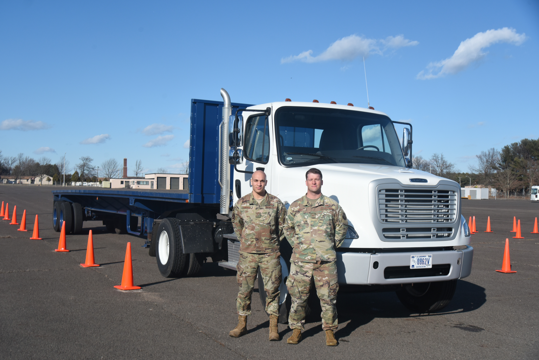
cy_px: 180
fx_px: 599
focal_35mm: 40
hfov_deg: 48.4
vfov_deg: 33.4
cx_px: 270
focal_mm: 40
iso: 640
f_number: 7.1
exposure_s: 1/200
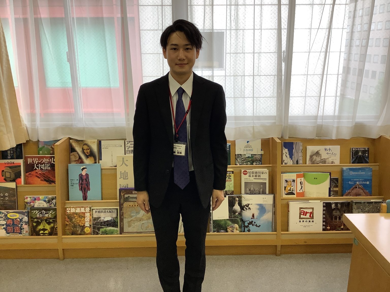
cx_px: 195
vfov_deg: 45.4
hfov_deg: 58.4
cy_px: 146
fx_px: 349
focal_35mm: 31
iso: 64
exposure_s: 1/100
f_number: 2.4
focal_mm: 3.3
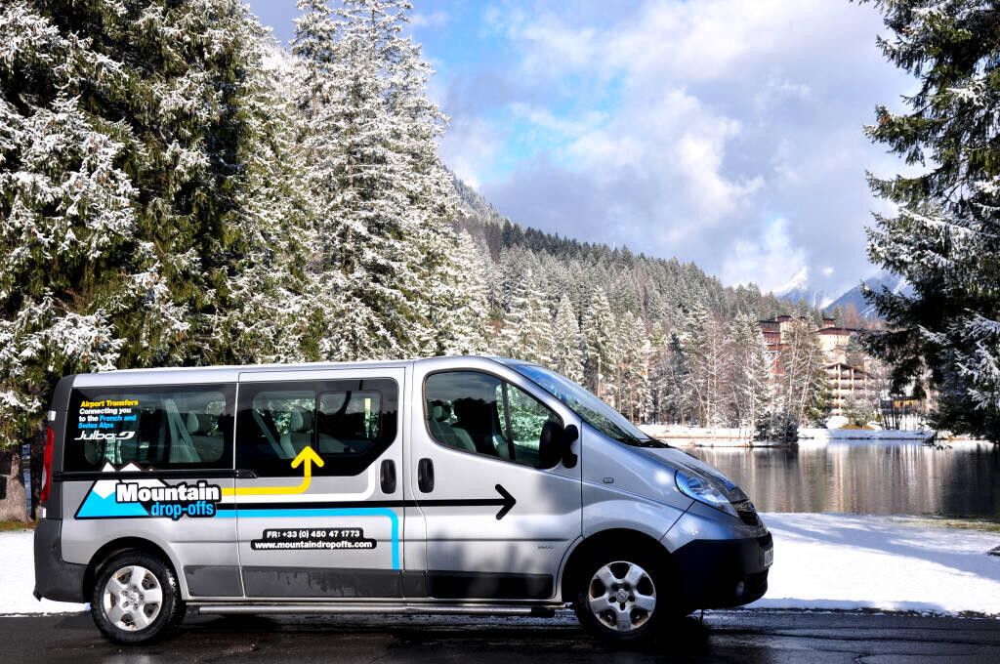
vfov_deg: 25.7
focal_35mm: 52
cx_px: 500
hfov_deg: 37.9
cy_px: 332
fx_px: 1456
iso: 200
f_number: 10
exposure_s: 1/250
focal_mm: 35
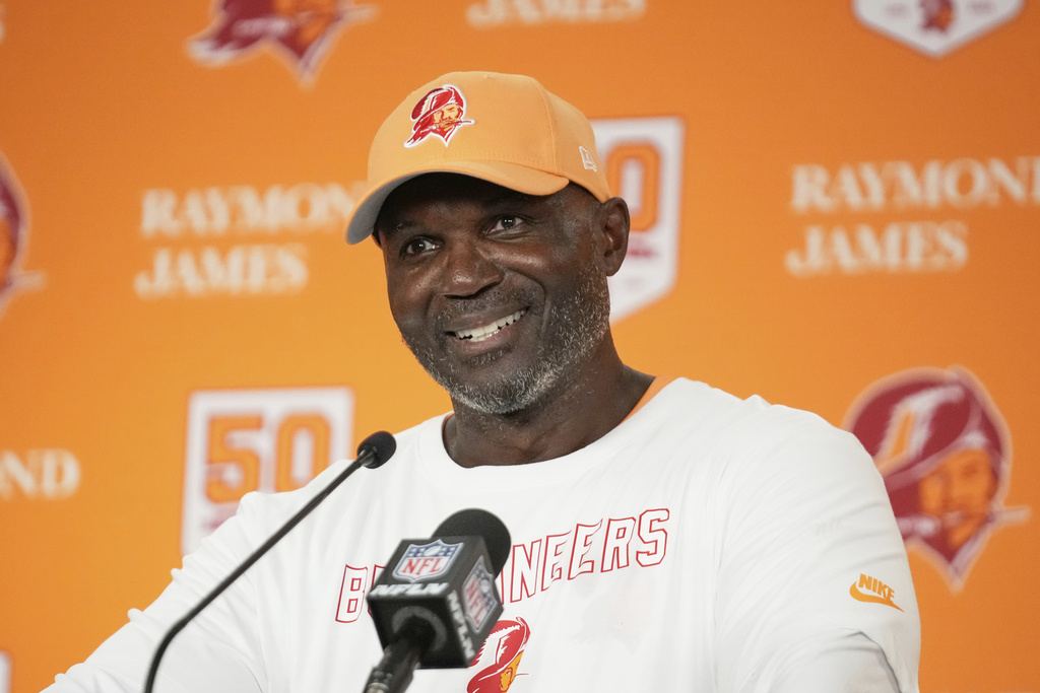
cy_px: 346
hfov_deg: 6.9
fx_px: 8667
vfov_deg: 4.6
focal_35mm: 300
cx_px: 520
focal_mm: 200
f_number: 2.8
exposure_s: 1/1000
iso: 3200
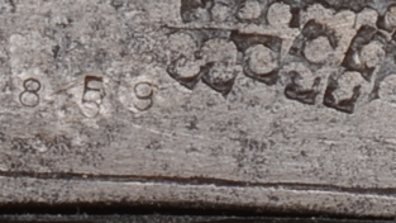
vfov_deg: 1.8
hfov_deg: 3.2
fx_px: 7130
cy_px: -299
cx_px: 333
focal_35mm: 679
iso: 200
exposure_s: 1/100
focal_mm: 55
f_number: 18
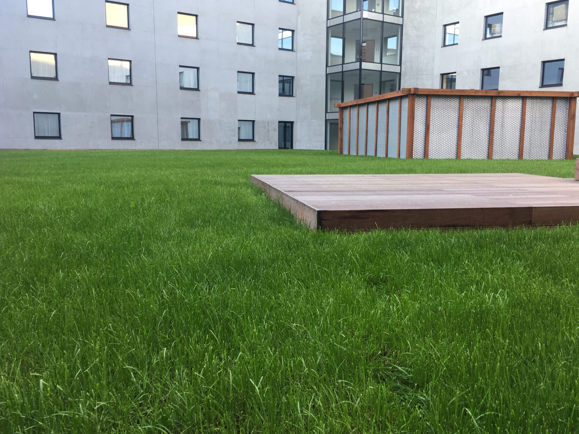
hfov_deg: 56.8
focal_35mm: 32
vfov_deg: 44.2
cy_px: 221
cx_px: 307
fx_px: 535
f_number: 2.2
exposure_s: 1/50
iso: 25
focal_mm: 4.15
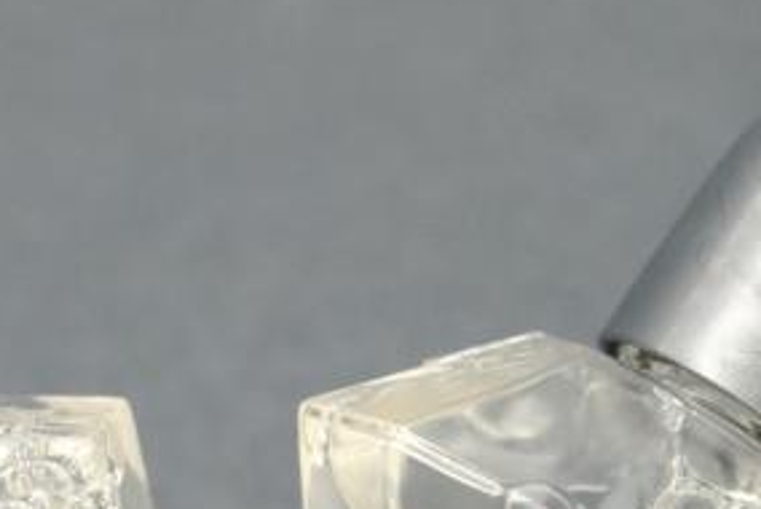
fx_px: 3216
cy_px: 571
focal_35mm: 152
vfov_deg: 9.0
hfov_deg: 13.5
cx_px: 247
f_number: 5
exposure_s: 1/125
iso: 250
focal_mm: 36
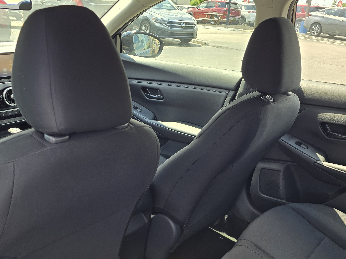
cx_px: 159
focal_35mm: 36
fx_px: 360
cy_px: 194
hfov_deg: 51.3
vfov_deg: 38.6
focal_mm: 6.3
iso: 32
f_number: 1.7
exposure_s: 1/180
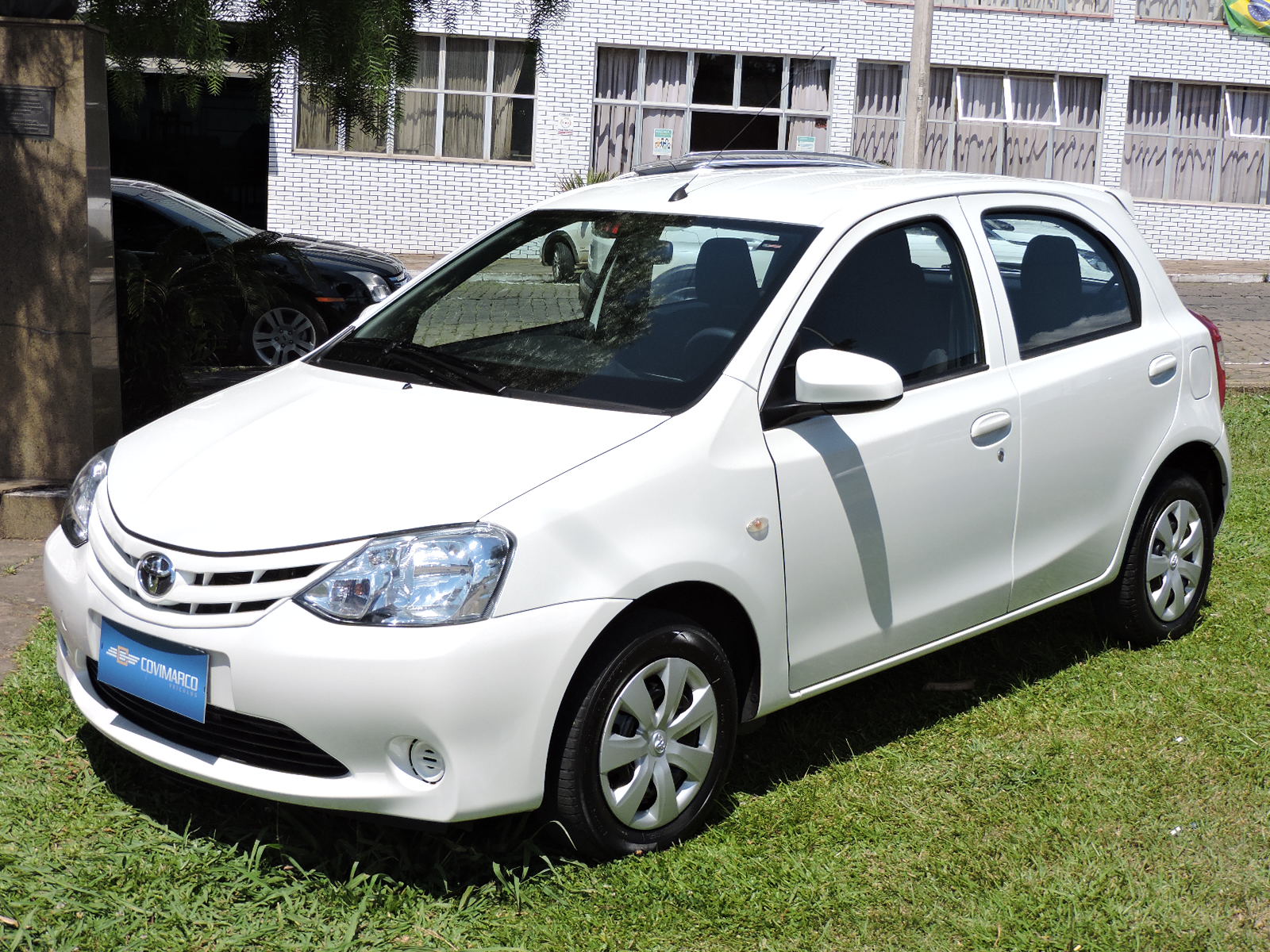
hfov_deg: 38.2
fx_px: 1834
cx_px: 635
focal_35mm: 50
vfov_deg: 29.1
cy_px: 476
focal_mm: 8.9
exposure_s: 1/1250
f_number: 3.6
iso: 100
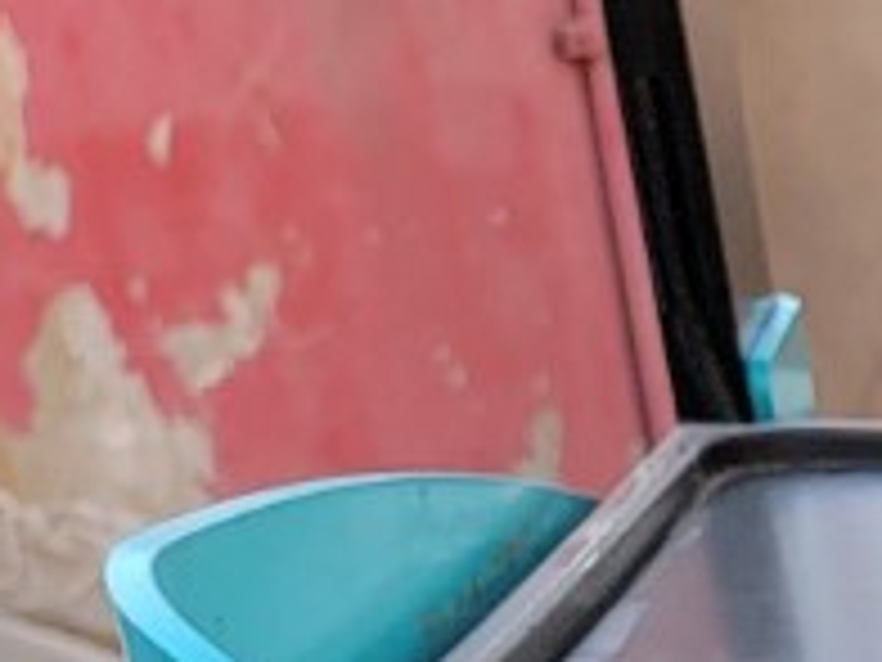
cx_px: 2754
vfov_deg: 7.1
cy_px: 2324
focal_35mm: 176
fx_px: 4484
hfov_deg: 8.9
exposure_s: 1/128
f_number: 1.8
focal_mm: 6.7
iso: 16
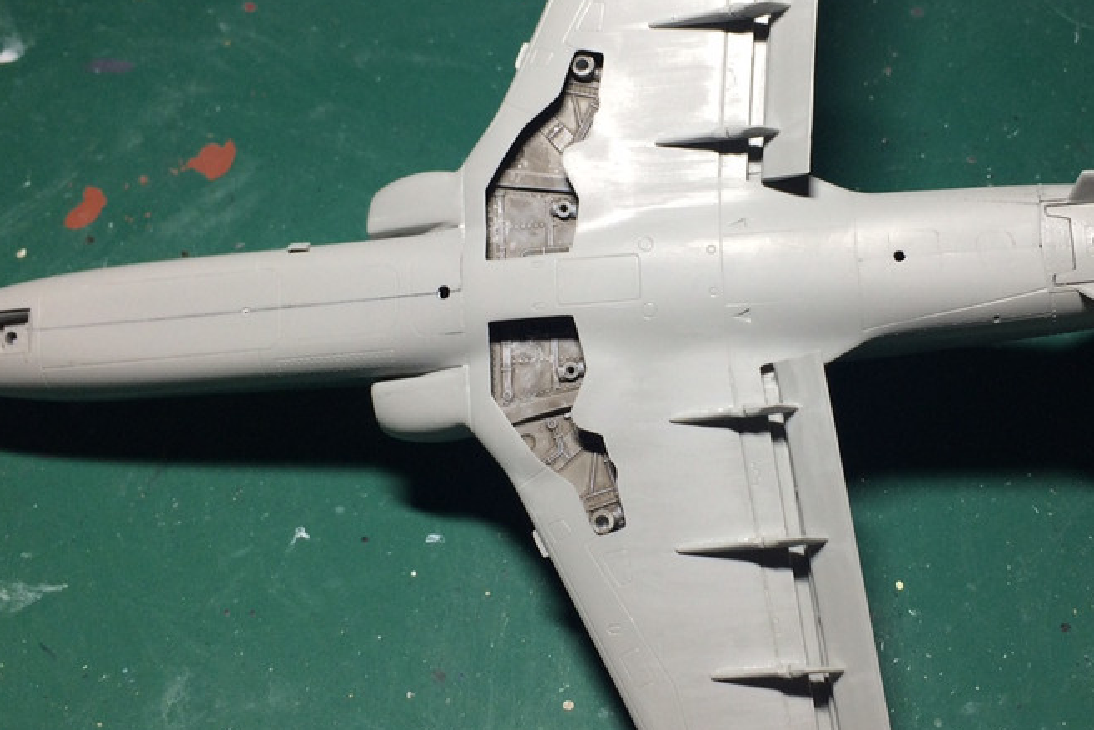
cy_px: 312
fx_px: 1489
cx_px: 654
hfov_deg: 40.2
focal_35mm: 49
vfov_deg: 27.5
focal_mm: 4.15
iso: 40
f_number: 2.2
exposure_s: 1/50
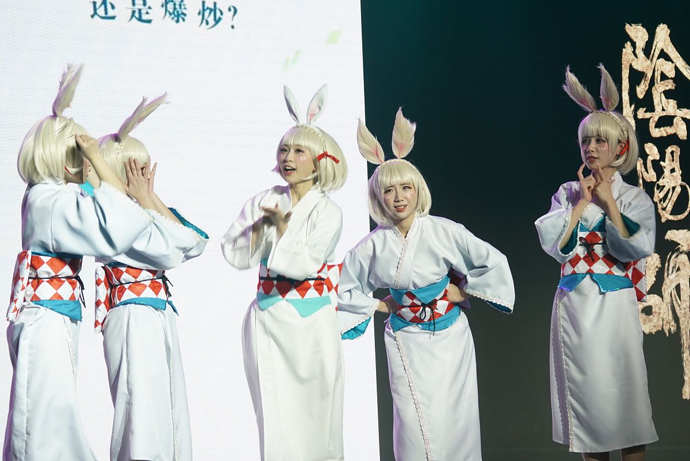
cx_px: 345
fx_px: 2445
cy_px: 230
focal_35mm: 128
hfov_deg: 16.1
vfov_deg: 10.8
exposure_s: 1/100
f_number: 5.6
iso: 500
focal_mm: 85
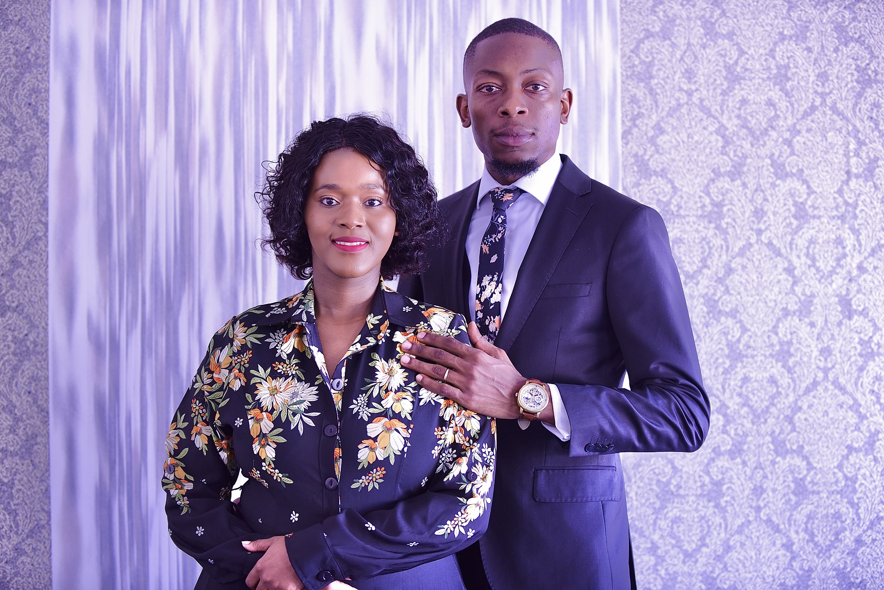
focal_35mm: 70
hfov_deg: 28.8
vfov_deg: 19.5
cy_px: 295
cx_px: 442
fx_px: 1719
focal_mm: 70
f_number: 2.8
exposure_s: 1/100
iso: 800
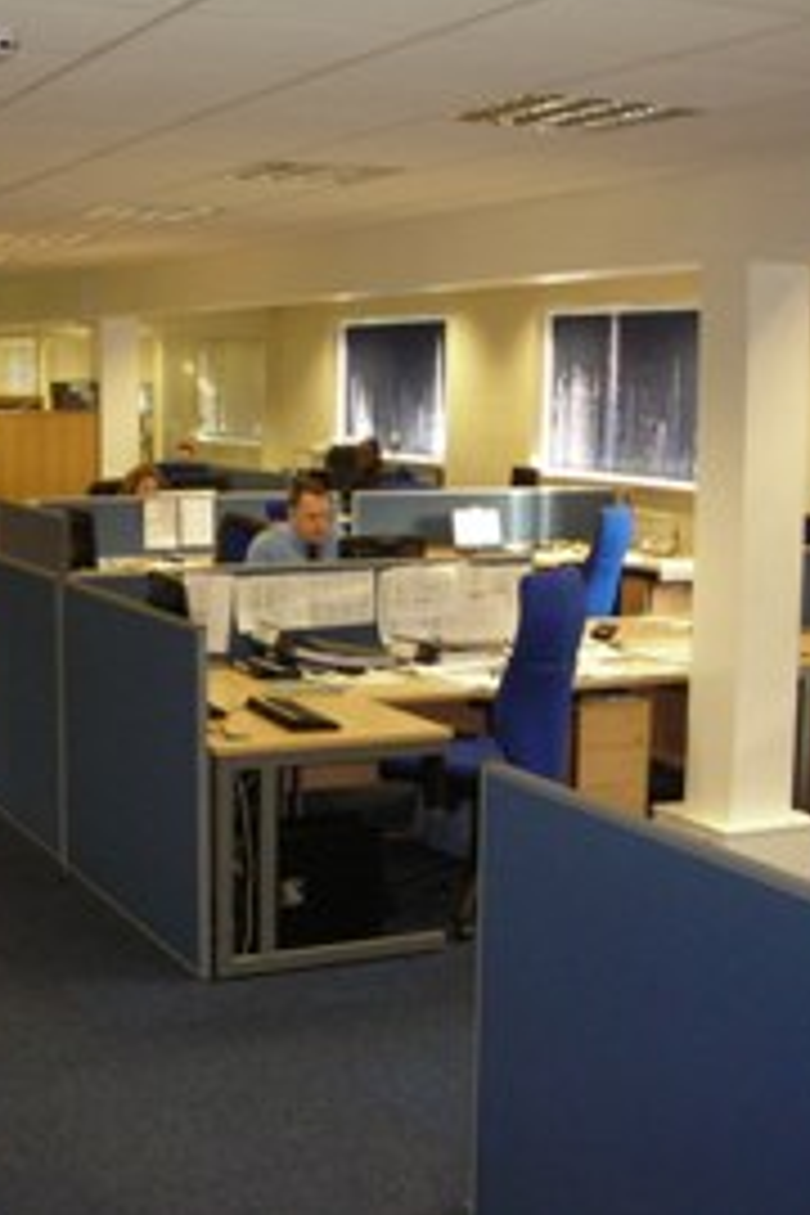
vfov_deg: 36.9
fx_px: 1822
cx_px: 263
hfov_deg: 24.9
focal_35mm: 54
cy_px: 603
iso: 200
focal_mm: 6.3
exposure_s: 1/26
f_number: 3.2
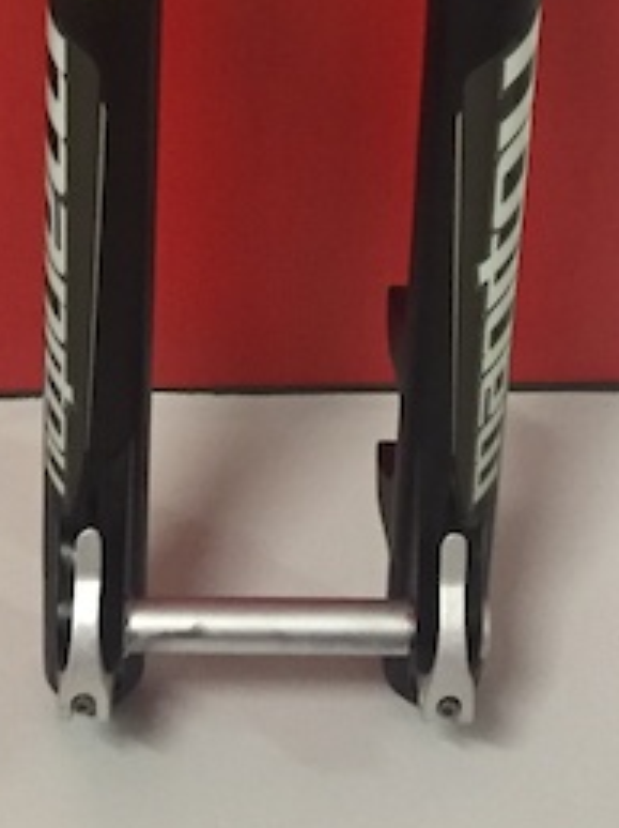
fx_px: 2149
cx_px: 356
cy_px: -363
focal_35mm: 90
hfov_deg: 16.4
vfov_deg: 19.4
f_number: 2.2
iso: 200
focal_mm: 4.15
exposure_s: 1/33
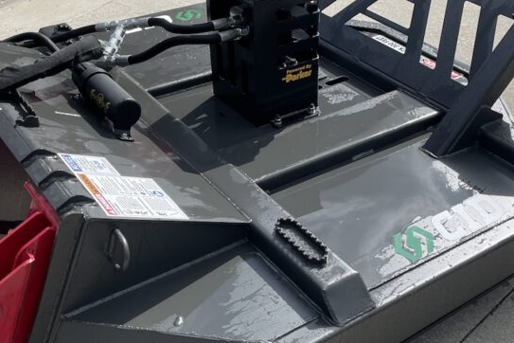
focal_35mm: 51
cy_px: 176
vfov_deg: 26.5
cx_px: 310
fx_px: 728
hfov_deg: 38.7
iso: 32
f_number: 1.6
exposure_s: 1/4132
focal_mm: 4.2
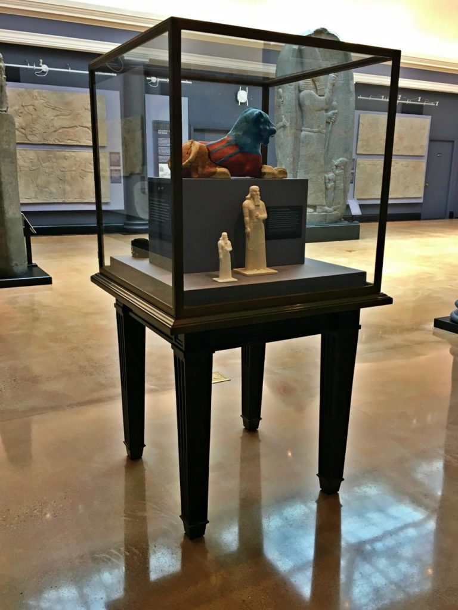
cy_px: 305
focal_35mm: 29
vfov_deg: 61.7
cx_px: 229
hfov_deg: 48.2
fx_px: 512
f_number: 2.2
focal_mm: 4.15
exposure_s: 1/30
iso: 32
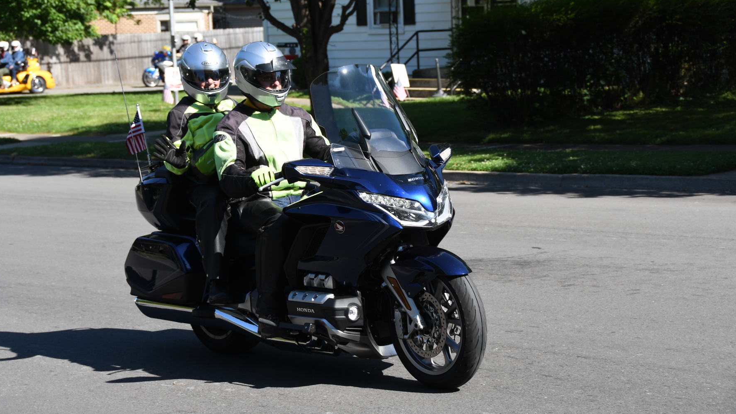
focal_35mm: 89
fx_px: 1737
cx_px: 366
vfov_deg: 13.6
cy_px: 191
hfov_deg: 23.9
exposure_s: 1/500
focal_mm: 56
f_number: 6.3
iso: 200
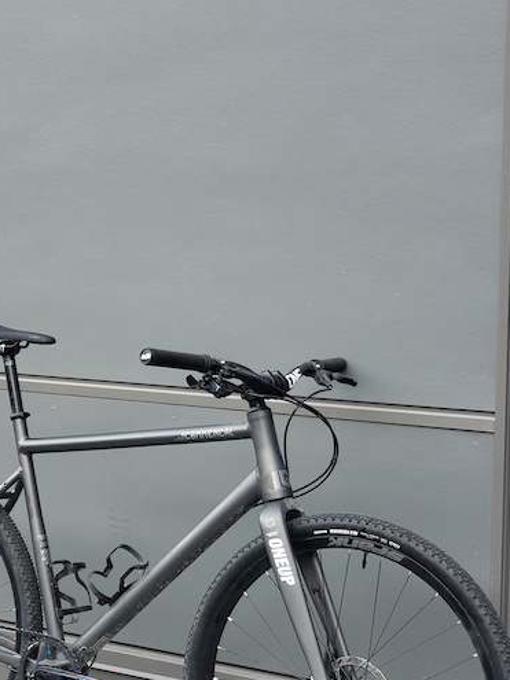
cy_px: 449
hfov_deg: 17.5
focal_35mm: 84
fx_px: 1651
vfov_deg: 23.2
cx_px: 177
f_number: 2.4
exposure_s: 1/31
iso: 32
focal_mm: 6
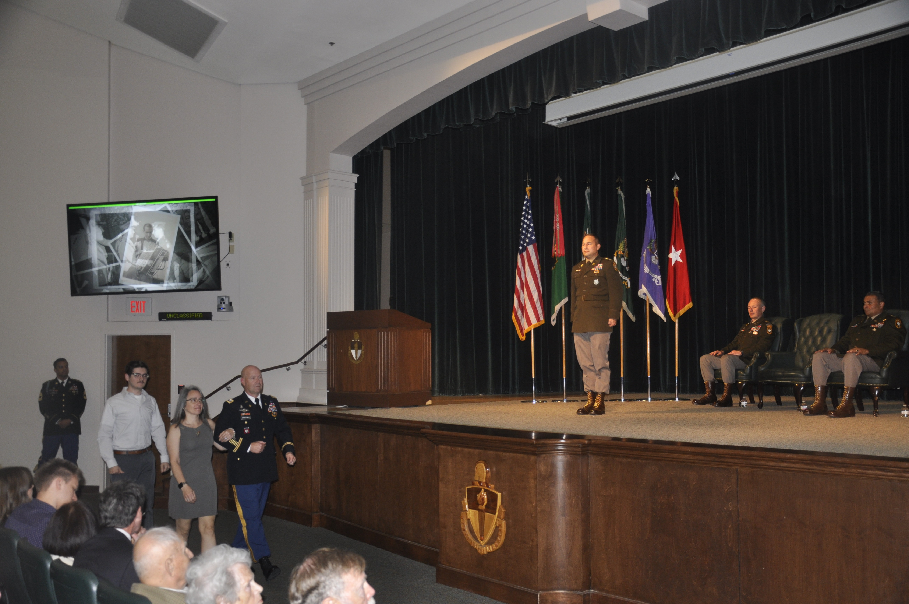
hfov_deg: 57.3
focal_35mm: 33
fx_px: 832
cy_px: 302
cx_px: 454
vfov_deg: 39.9
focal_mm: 22
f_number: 3.8
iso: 400
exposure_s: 1/60
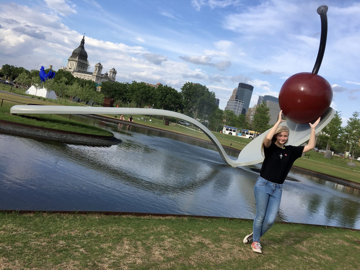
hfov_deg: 61.7
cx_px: 180
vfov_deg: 48.2
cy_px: 135
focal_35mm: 29
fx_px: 302
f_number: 2.2
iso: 25
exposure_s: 1/827
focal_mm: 4.15
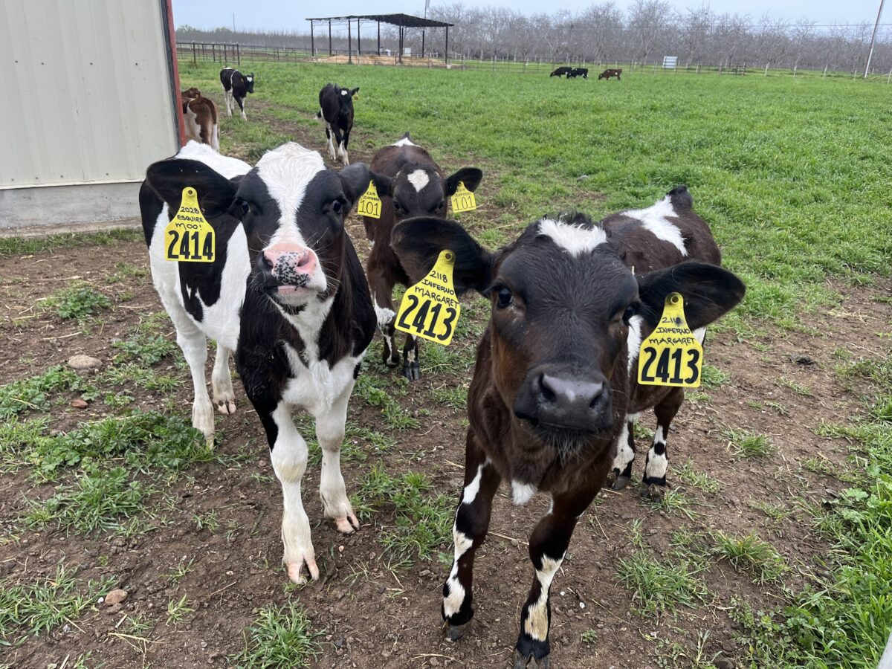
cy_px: 334
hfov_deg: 67.3
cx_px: 446
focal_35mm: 26
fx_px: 670
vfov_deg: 53.1
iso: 50
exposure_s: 1/493
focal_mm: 5.1
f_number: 1.6
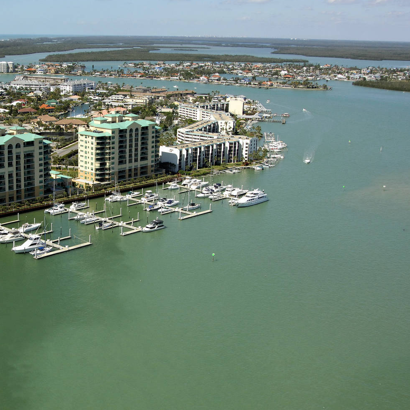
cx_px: 107
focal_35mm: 47
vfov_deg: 36.1
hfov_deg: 35.3
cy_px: 204
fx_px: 630
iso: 400
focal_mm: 24
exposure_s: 1/1000
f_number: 7.6
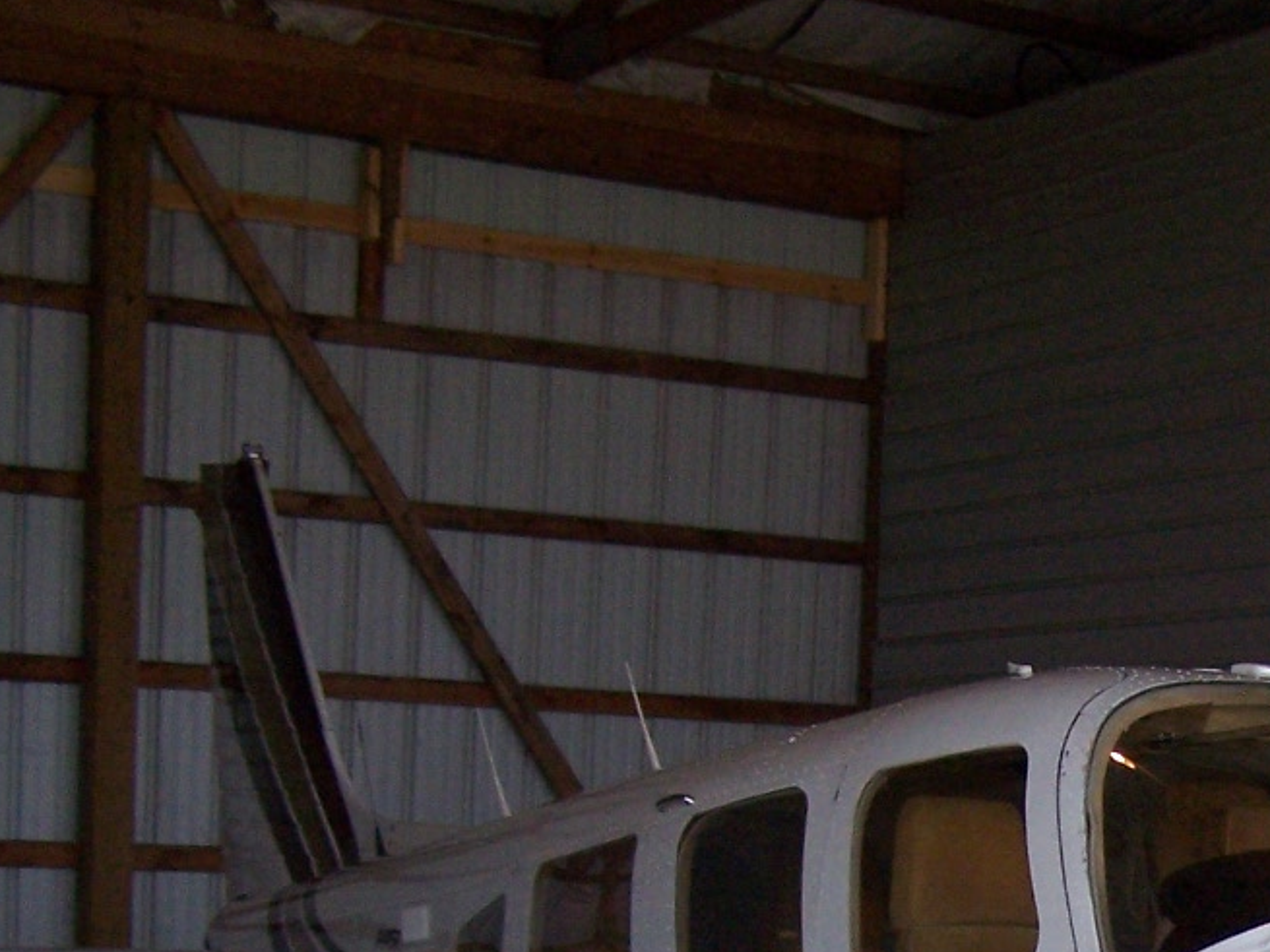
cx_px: 1373
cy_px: 1084
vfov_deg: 15.9
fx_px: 3301
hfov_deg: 20.8
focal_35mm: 90
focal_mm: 6.3
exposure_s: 1/60
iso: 140
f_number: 2.8
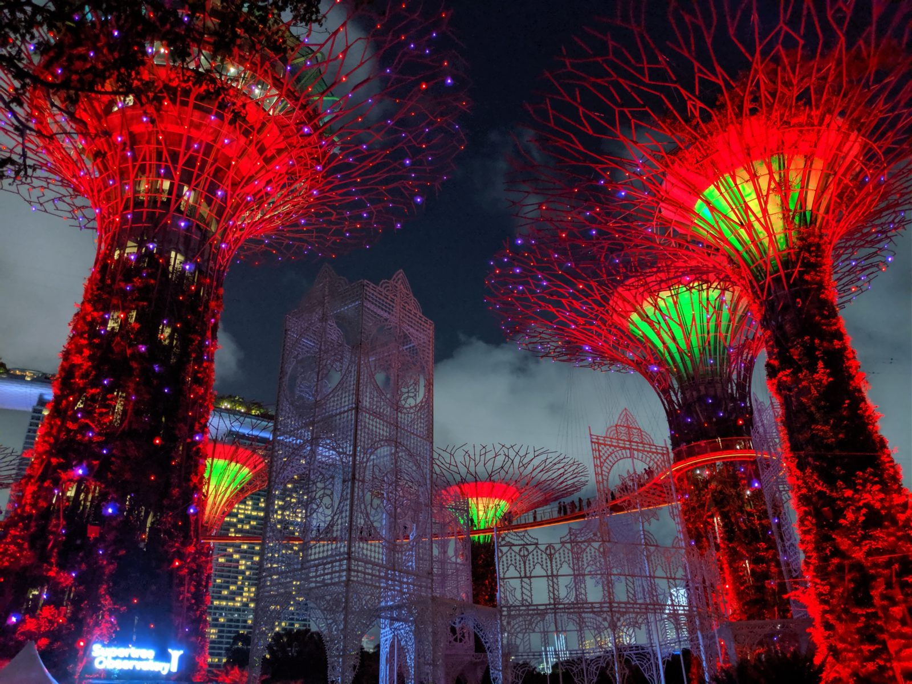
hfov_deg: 65.3
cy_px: 342
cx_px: 456
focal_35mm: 27
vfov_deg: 51.4
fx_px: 711
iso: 560
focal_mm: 4.44
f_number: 1.8
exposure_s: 1/29.2
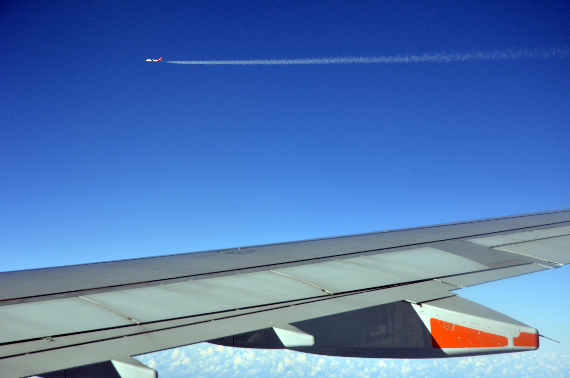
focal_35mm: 105
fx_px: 1659
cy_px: 189
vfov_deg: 13.0
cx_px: 285
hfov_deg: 19.5
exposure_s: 1/640
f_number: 8
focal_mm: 70
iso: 200
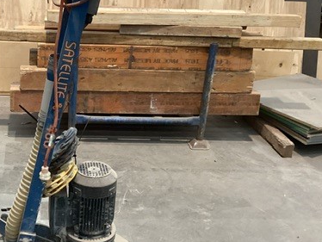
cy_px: 141
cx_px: 62
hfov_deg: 35.0
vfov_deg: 27.5
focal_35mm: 53
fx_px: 493
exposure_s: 1/30
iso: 320
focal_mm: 3.3
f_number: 2.4
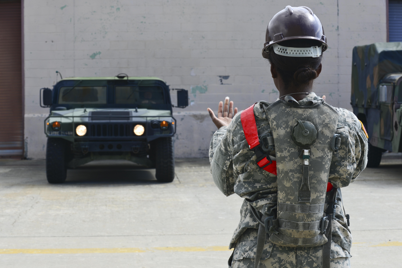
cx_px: 201
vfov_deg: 19.5
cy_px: 134
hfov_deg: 28.8
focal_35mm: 70
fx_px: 782
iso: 125
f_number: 11
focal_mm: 70
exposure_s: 1/100
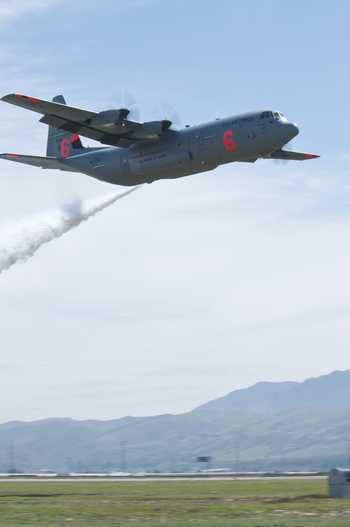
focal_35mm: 120
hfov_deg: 11.4
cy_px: 264
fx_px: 1754
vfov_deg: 17.1
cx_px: 175
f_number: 16
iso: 200
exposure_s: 1/125
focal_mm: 80
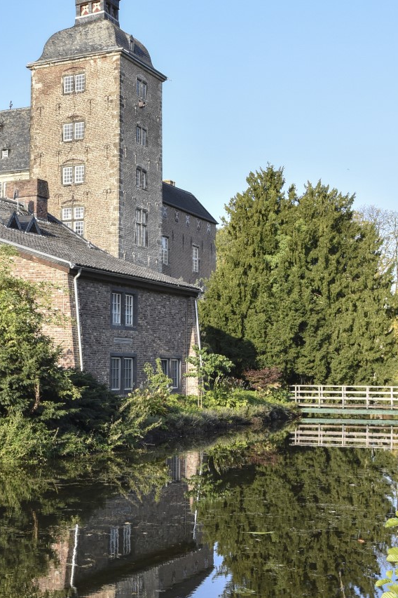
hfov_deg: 23.3
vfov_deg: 35.1
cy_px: 320
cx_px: 67
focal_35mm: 57
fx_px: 946
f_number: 7.1
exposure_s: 1/200
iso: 200
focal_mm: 20
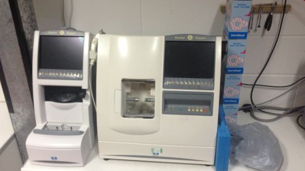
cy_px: 85
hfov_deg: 54.0
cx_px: 152
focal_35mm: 37
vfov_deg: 32.0
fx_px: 299
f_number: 2.4
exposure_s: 1/20
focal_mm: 4.13
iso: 125
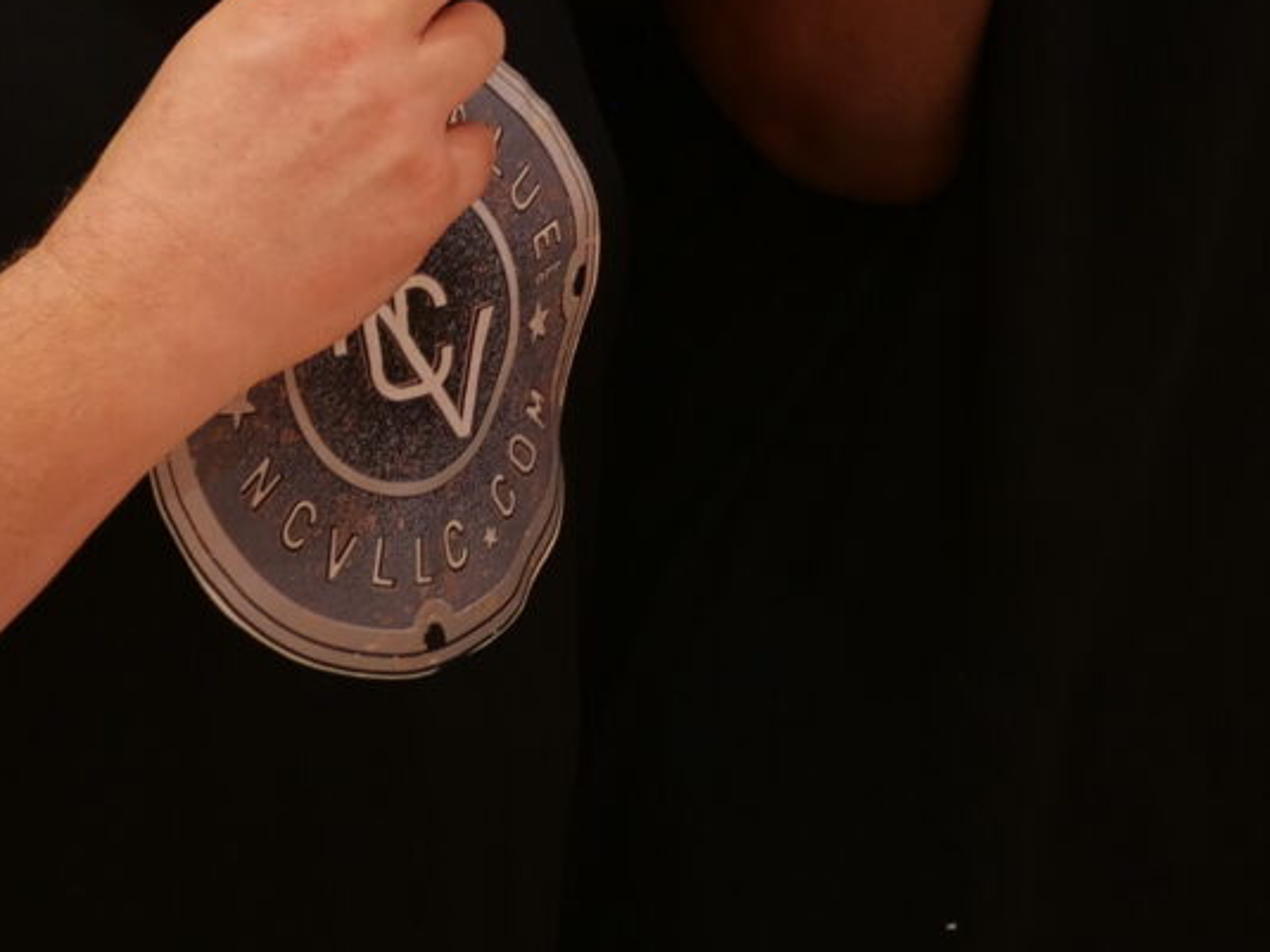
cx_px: 712
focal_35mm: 134
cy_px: -107
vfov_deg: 10.9
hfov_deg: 14.7
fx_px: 4915
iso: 250
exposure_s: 1/60
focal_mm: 14
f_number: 2.5
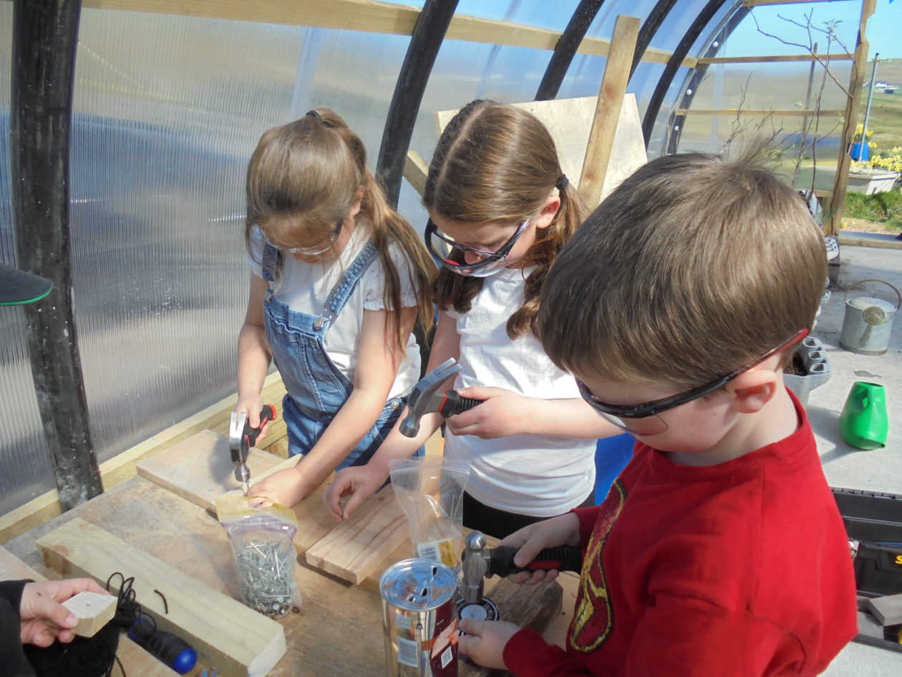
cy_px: 338
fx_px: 677
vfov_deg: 53.1
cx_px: 451
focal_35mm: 26
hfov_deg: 67.3
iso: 100
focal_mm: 4.6
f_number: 3.5
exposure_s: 1/500
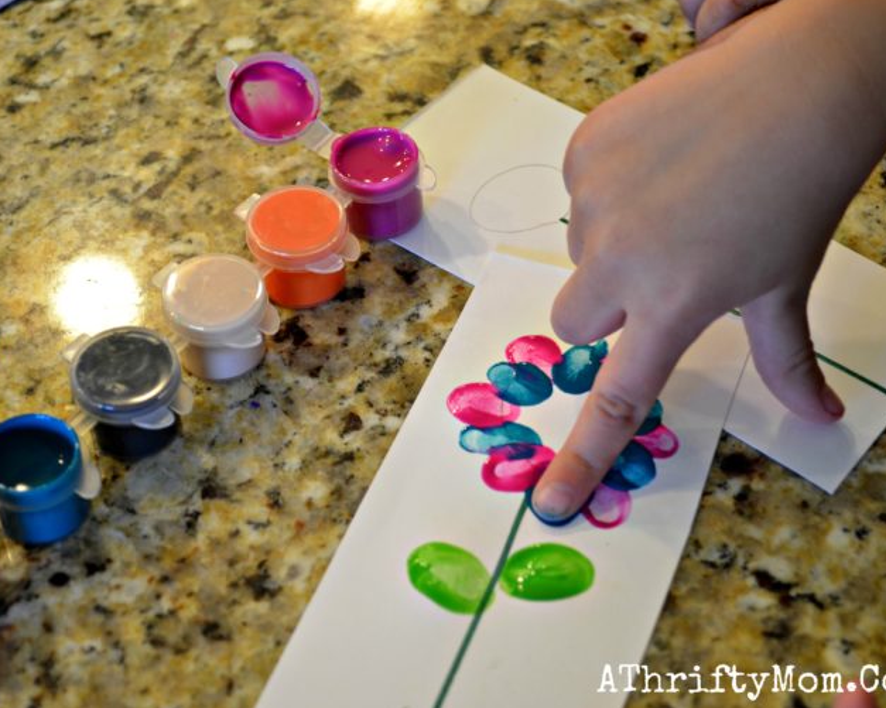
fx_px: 1625
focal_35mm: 62
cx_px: 396
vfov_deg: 24.6
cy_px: 353
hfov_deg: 30.5
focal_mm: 36
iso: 800
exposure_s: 1/40
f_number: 5
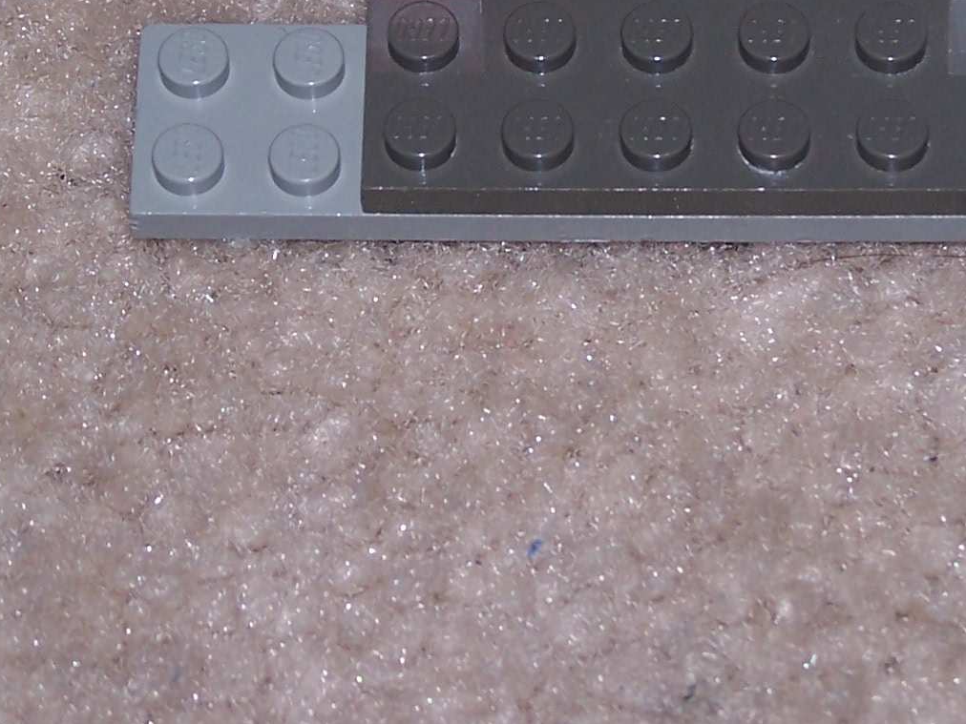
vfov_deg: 6.2
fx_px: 6670
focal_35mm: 239
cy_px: 26
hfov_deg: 8.3
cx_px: 679
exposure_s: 1/90
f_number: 3.2
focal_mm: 17.5
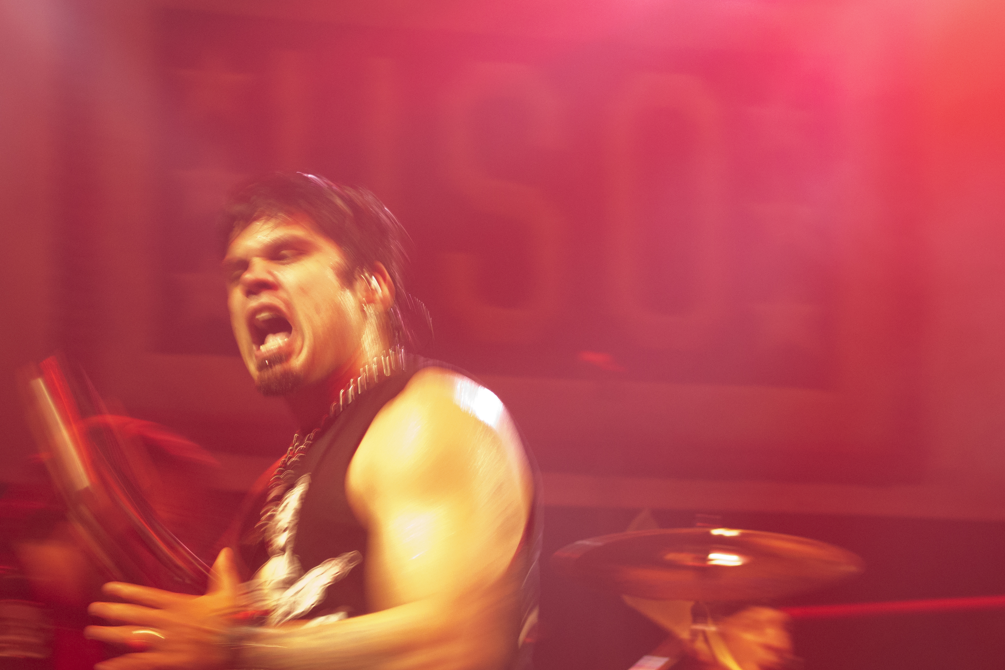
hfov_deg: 16.0
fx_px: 3573
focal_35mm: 128
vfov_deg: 10.7
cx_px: 423
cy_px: 366
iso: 2500
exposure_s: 1/20
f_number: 4.5
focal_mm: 70
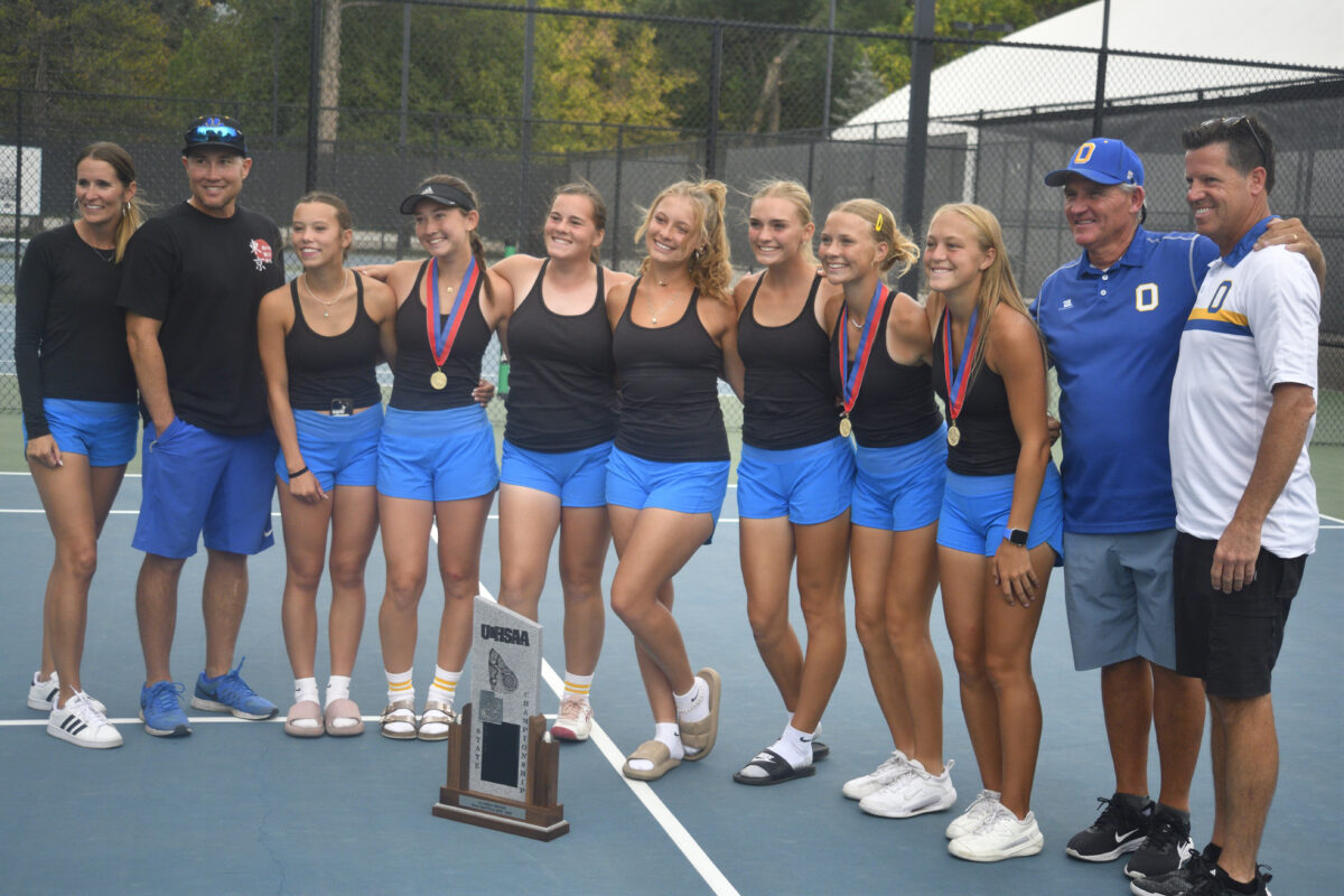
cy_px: 448
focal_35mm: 52
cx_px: 672
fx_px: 1941
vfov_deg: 26.0
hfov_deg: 38.2
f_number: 4.5
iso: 640
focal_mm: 35
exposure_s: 1/1000
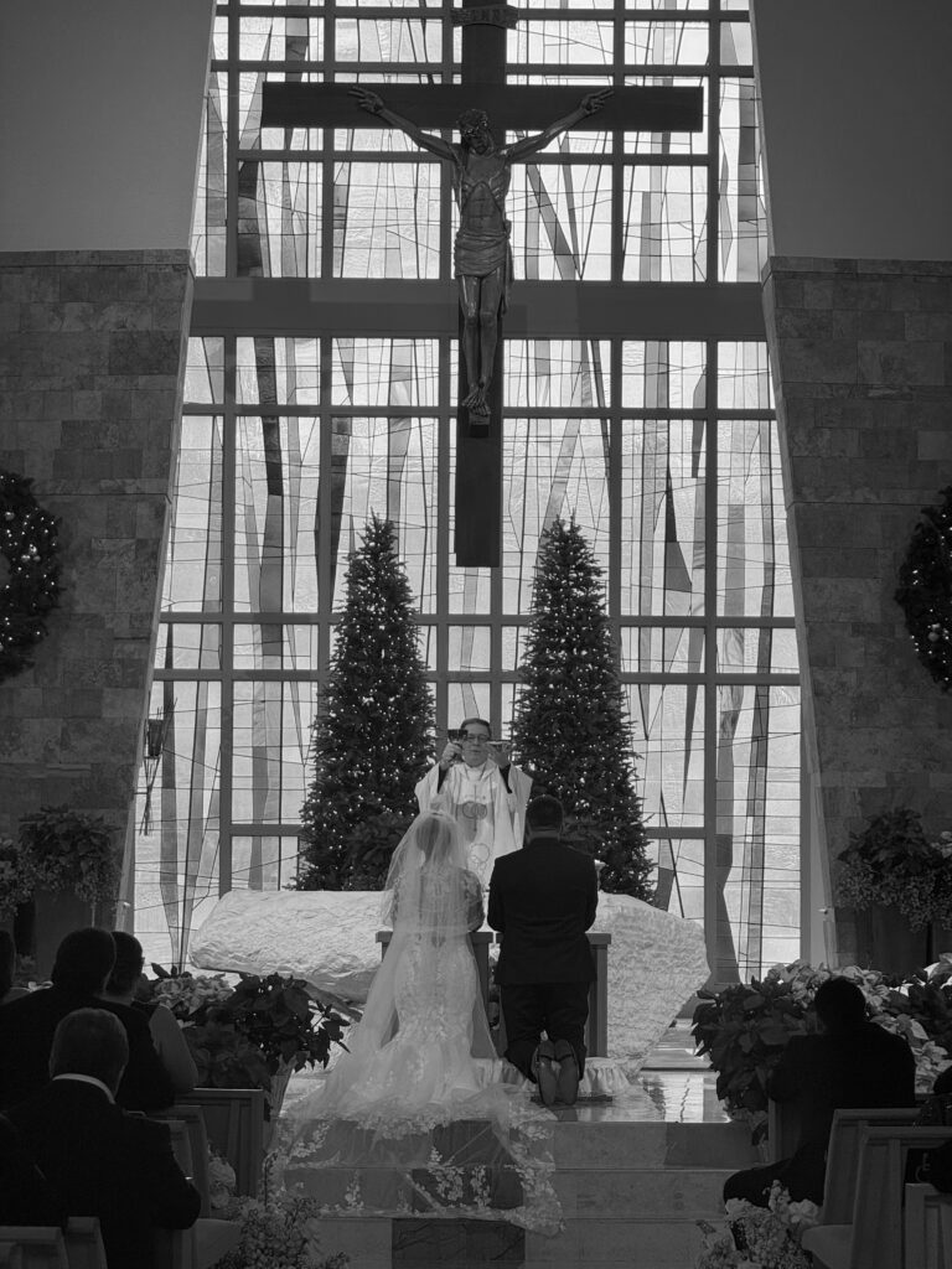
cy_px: 634
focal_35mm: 120
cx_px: 476
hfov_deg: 12.3
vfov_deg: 16.4
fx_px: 4400
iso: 80
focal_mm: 15.66
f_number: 2.8
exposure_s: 1/120
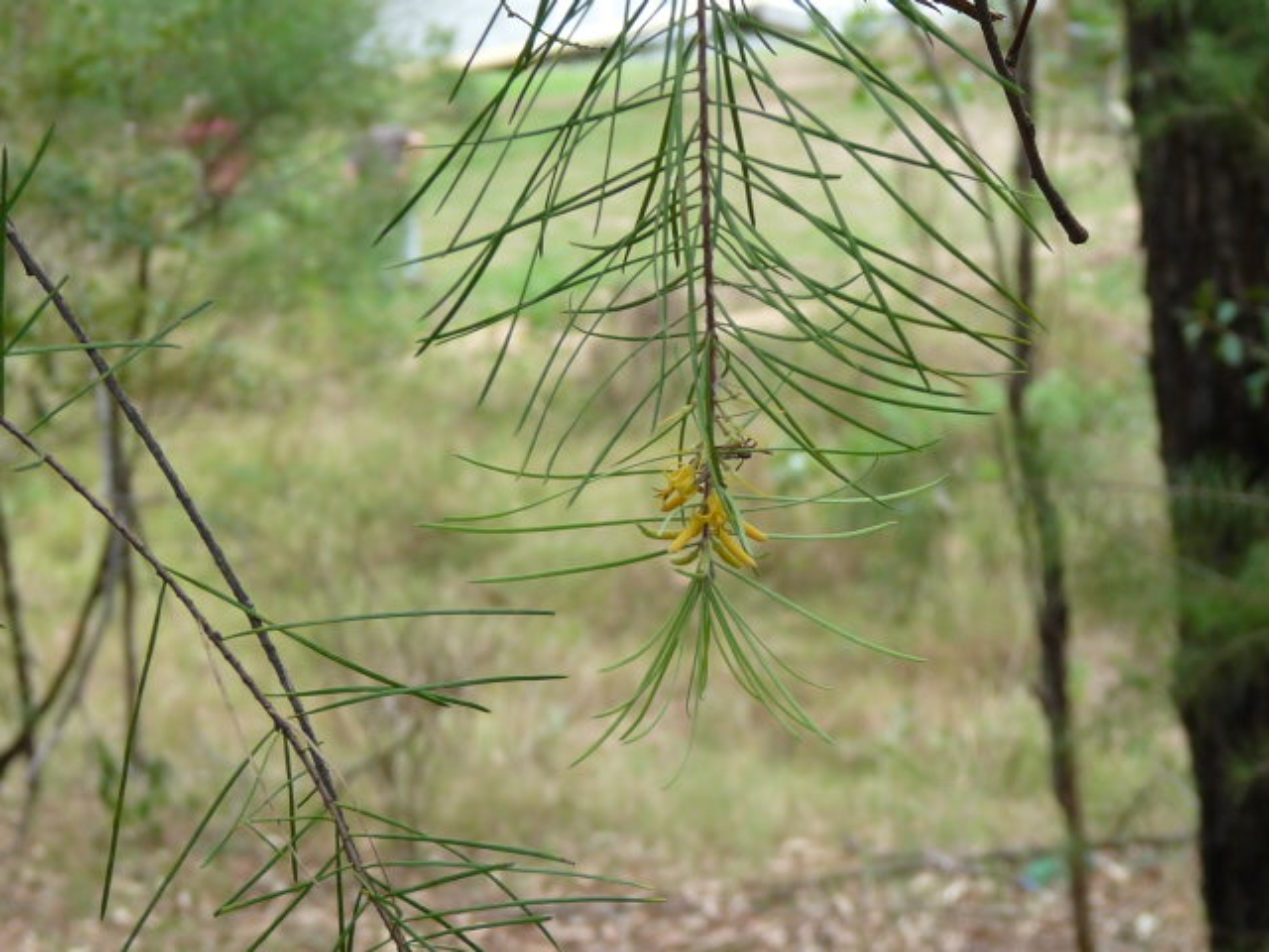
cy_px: 476
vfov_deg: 8.9
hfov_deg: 11.9
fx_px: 6085
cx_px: 634
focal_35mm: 166
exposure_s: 1/100
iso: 100
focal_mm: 16.7
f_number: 3.6
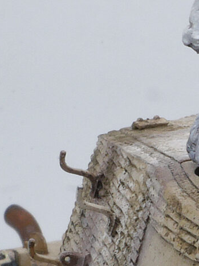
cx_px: 546
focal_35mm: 330
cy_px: 247
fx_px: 2528
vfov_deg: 6.0
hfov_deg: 4.4
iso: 200
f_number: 22
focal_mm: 30
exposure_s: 1/3.2
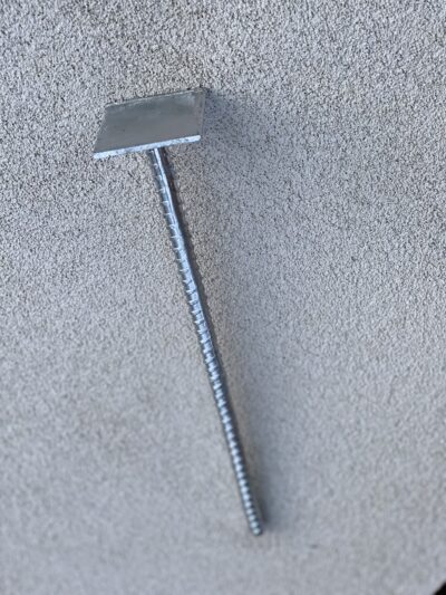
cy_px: 298
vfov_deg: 36.8
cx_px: 223
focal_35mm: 52
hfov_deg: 28.0
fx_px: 893
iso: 50
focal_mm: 6
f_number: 2
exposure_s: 1/122
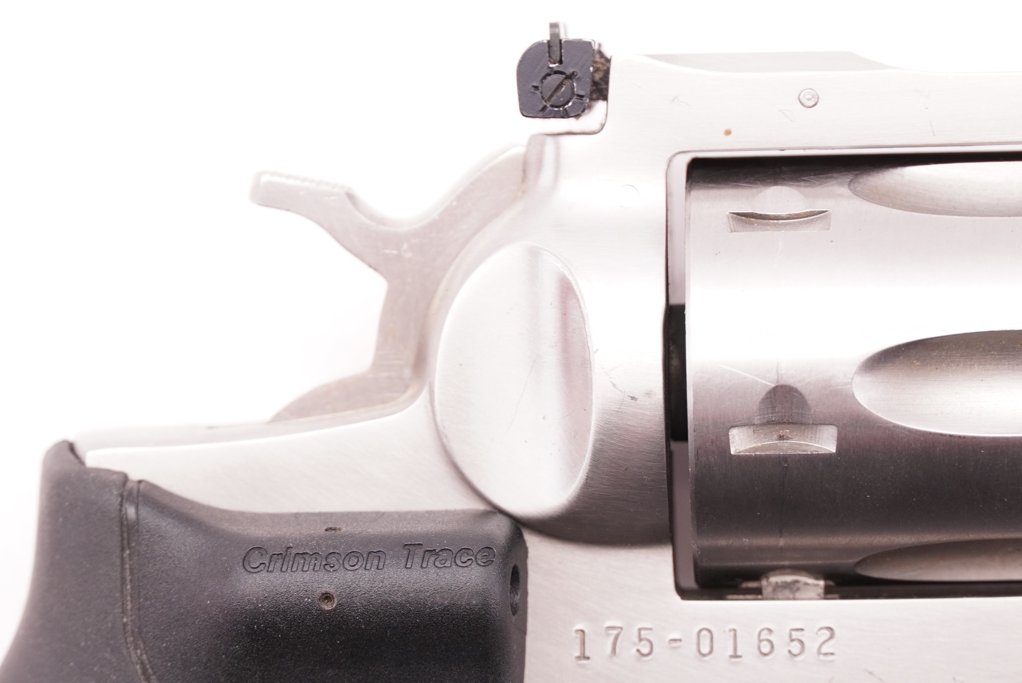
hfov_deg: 12.2
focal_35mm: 169
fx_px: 4793
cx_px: 572
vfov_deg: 8.1
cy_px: 369
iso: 1000
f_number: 5.6
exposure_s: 1/125
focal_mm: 77
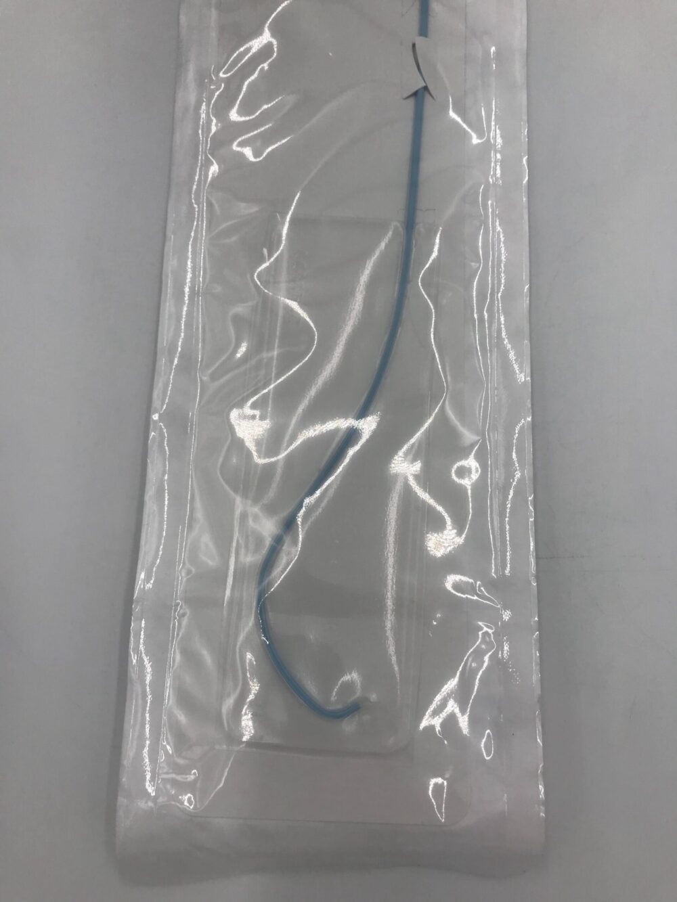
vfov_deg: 63.4
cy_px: 451
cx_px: 338
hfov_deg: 49.8
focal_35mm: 28
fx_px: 730
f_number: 1.8
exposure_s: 1/327
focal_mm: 3.99
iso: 20
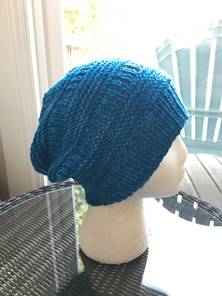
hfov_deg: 48.2
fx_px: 248
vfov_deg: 61.7
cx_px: 111
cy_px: 148
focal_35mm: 29
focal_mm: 4.15
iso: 40
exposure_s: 1/30
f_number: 2.2
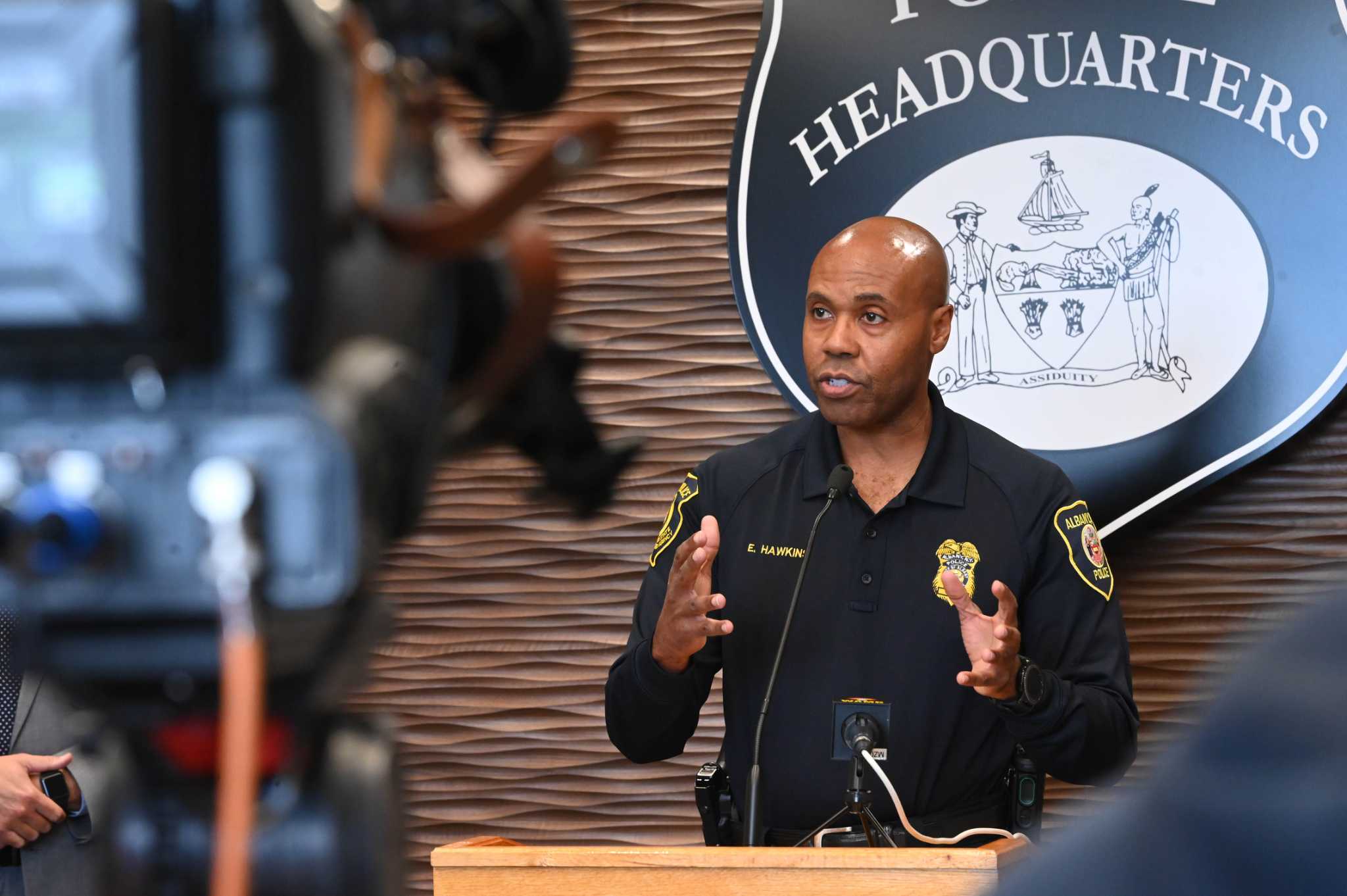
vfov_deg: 12.2
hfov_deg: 18.3
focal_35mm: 112
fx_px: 4187
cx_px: 674
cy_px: 448
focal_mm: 112
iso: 6400
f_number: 9
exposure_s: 1/125
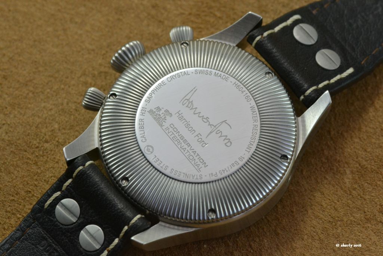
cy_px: 128
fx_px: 1436
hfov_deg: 15.2
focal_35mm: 135
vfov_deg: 10.2
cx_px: 192
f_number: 16
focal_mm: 90
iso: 1600
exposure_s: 1/100
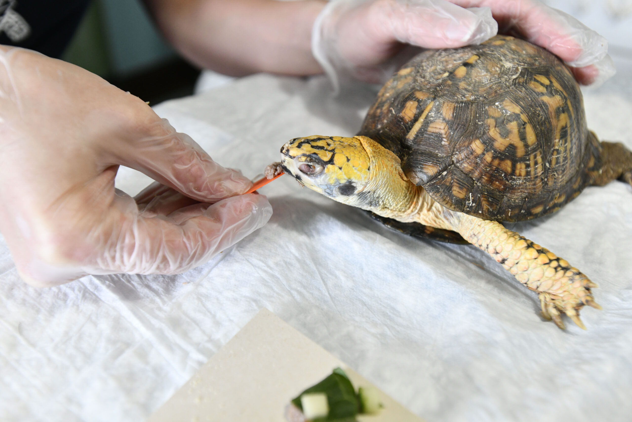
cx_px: 316
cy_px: 211
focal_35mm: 30
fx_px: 527
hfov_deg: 61.9
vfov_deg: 43.6
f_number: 5
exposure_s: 1/100
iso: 1600
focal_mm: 30
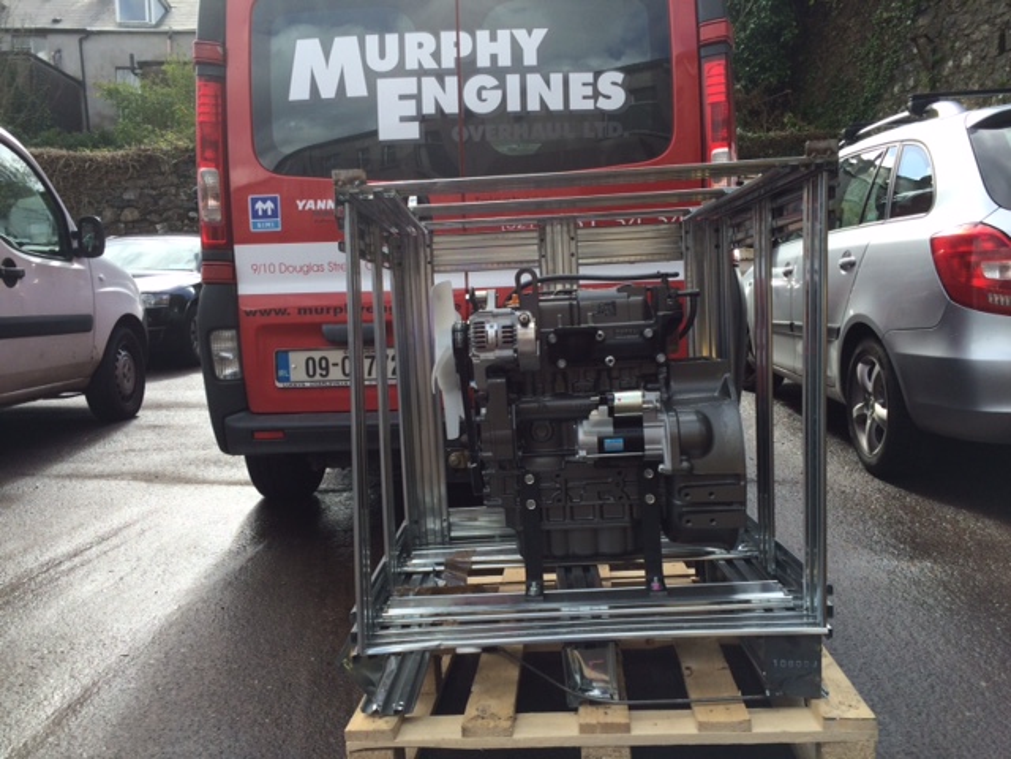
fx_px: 847
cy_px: 380
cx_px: 506
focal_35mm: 29
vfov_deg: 48.2
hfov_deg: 61.7
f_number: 2.2
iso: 32
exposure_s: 1/838
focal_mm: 4.15
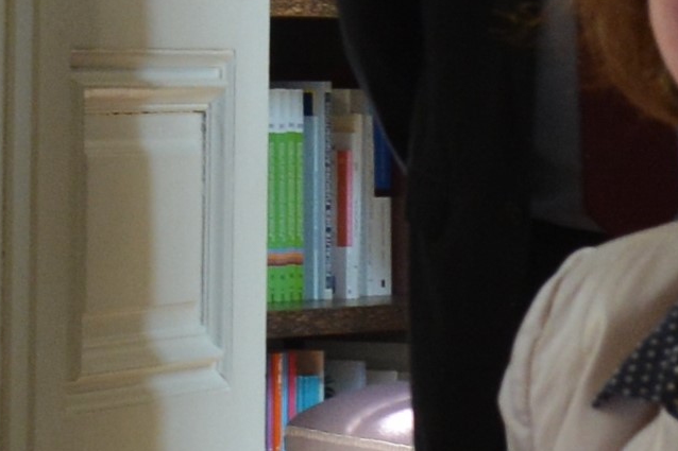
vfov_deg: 4.6
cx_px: -1054
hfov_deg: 6.6
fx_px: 5553
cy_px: -376
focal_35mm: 295
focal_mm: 25
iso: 450
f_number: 5.6
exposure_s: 1/60
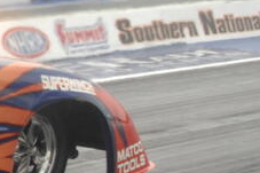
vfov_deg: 8.1
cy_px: 96
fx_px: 1220
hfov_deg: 10.0
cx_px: -435
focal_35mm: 169
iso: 400
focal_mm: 20
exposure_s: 1/800
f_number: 6.3
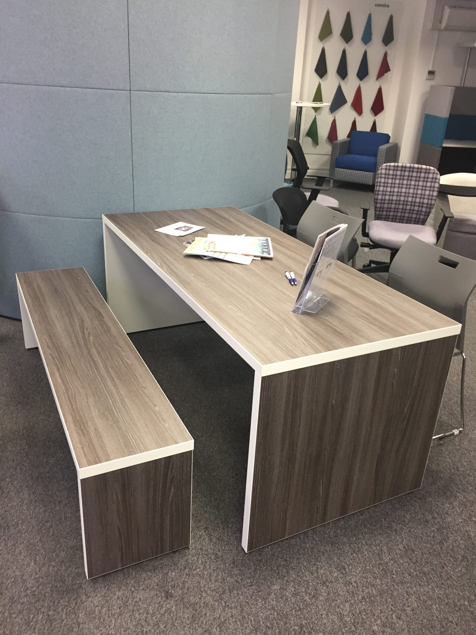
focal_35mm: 29
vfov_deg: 61.7
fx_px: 532
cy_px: 318
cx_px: 238
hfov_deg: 48.2
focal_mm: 4.15
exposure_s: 1/30
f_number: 2.2
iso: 125
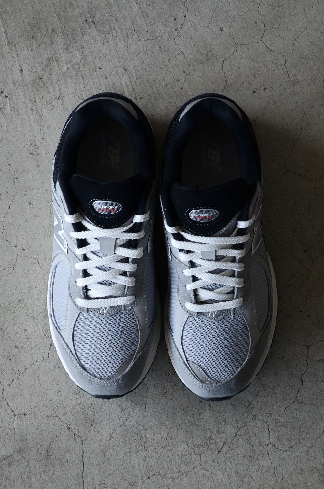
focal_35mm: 93
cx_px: 162
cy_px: 244
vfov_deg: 21.9
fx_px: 1261
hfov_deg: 14.6
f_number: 5
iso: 160
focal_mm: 62
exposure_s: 1/100
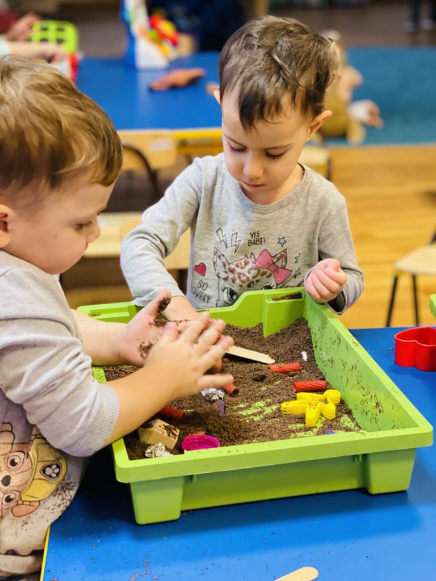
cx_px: 218
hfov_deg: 22.9
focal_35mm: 64
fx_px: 1075
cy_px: 290
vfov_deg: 30.3
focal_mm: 7.5
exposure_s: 1/33
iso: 250
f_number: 2.2
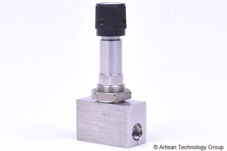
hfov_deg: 37.9
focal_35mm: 52
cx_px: 114
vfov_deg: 25.8
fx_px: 331
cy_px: 76
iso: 200
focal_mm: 35
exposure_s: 1/200
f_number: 11
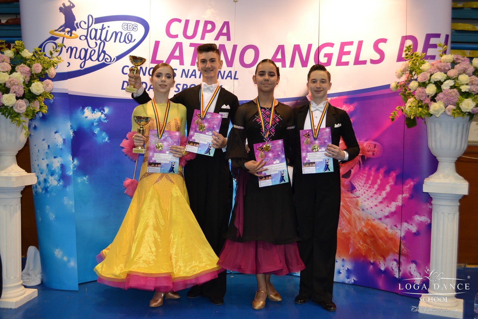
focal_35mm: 36
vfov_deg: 36.9
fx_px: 478
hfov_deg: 53.1
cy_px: 160
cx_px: 239
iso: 900
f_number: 4
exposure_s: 1/60
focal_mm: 24
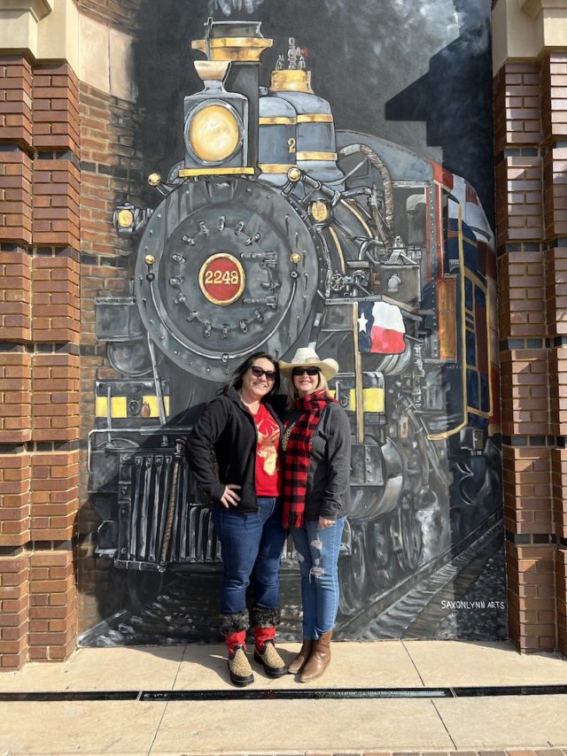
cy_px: 378
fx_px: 568
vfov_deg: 67.3
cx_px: 284
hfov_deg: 53.0
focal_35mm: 26
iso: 50
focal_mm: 5.7
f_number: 1.5
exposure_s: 1/2571
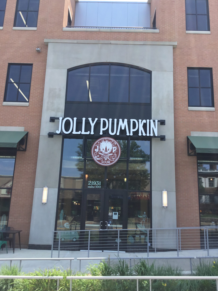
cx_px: 110
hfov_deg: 44.2
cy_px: 144
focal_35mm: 32
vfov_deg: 56.8
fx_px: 269
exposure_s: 1/455
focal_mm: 3.3
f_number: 2.4
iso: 25
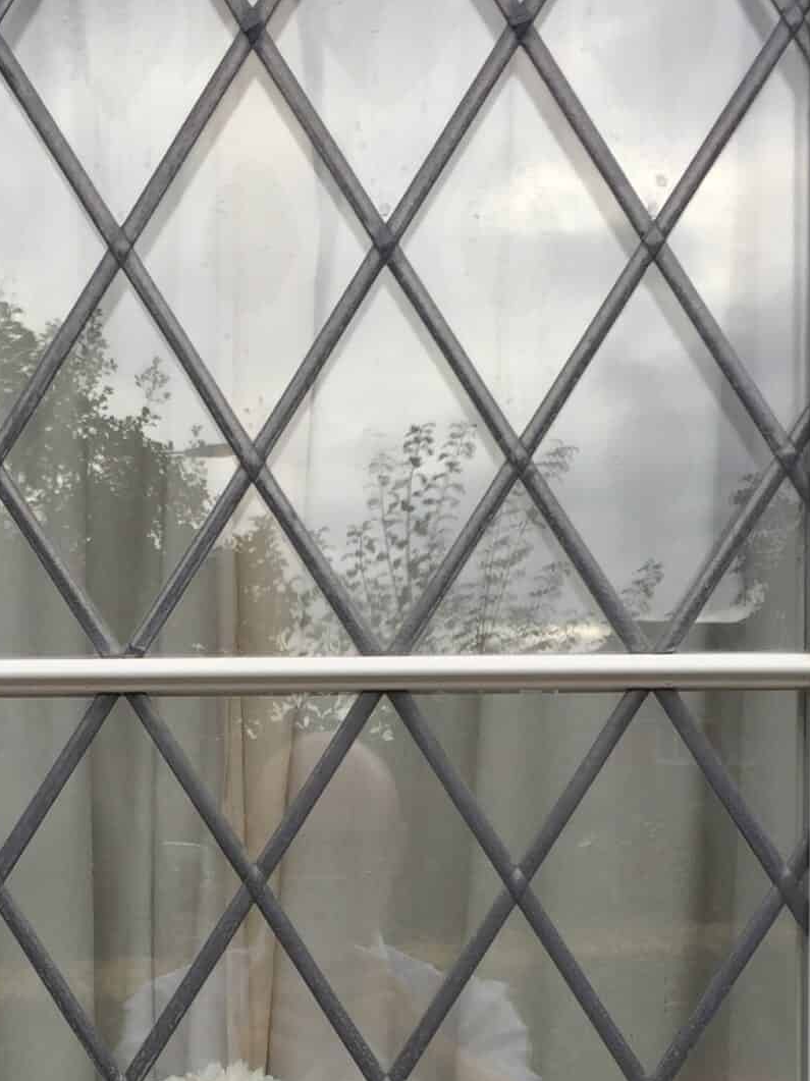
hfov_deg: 20.9
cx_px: 281
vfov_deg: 27.0
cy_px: 928
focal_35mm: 70
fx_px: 2185
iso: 32
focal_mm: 4.15
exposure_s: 1/335
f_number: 2.2
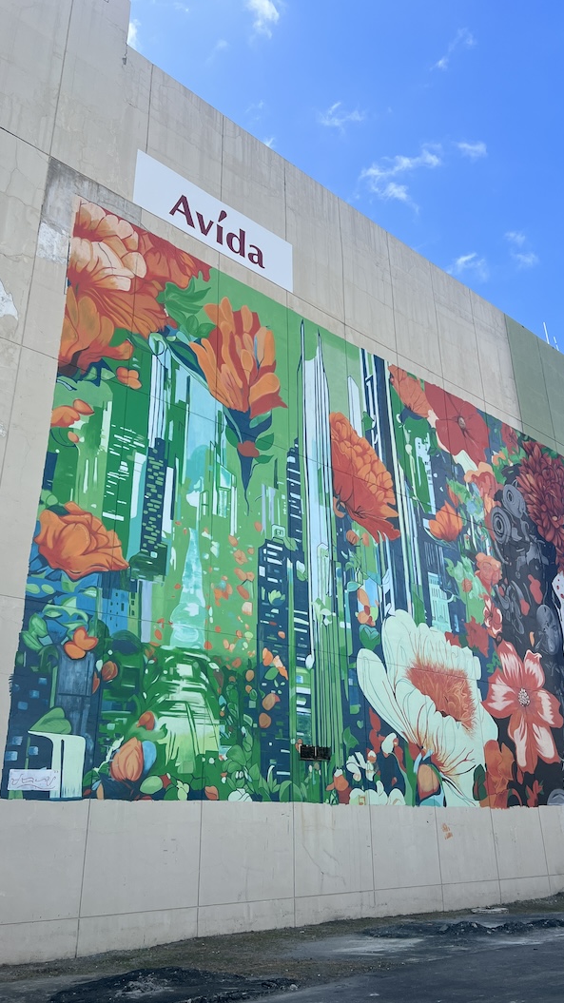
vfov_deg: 66.1
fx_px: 771
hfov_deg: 40.1
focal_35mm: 29
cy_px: 497
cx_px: 324
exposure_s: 1/1808
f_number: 1.5
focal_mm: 5.7
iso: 50
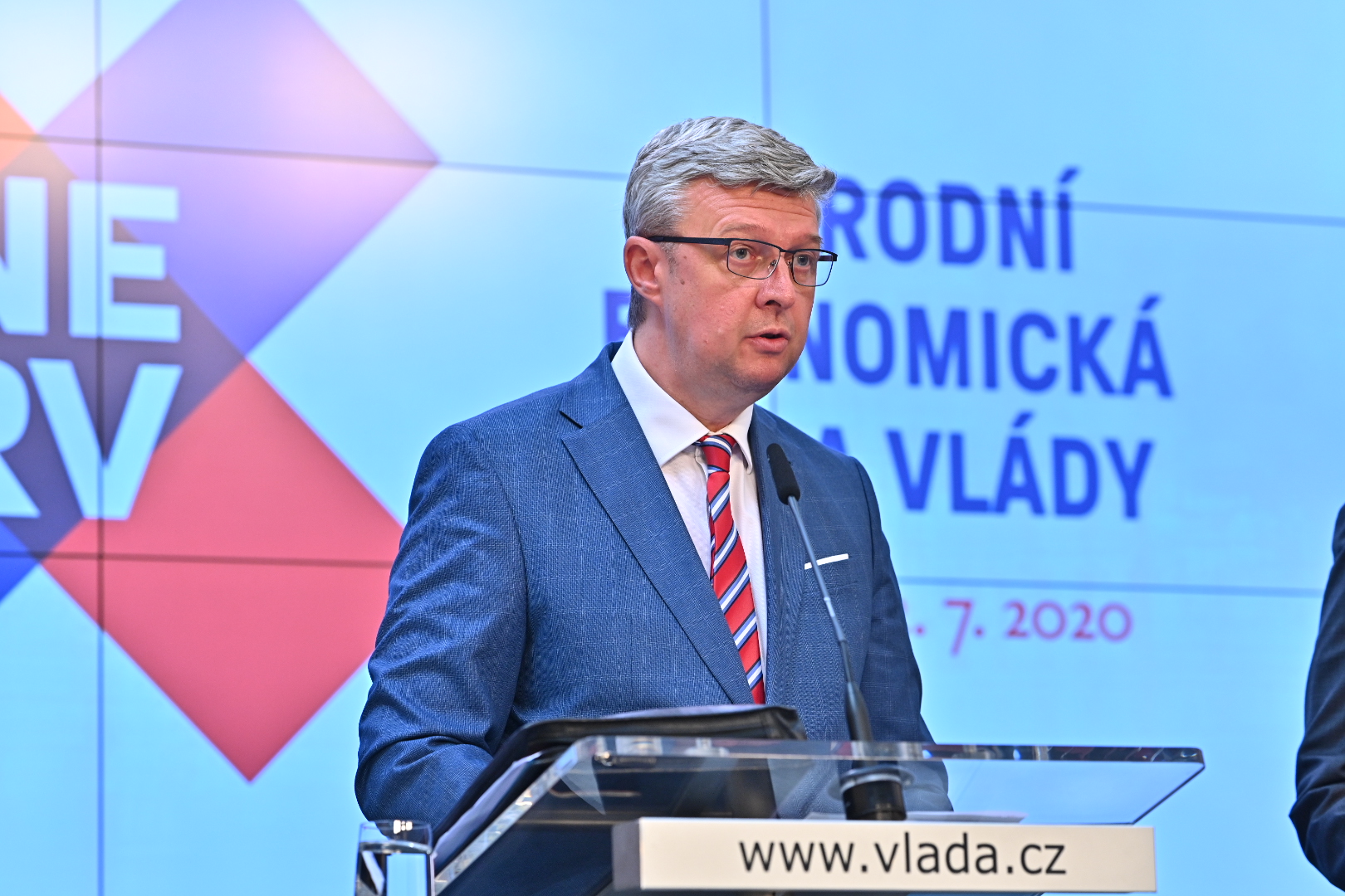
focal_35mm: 135
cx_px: 672
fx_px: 5043
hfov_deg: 15.2
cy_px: 448
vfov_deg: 10.2
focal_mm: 135
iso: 640
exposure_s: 1/60
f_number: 4
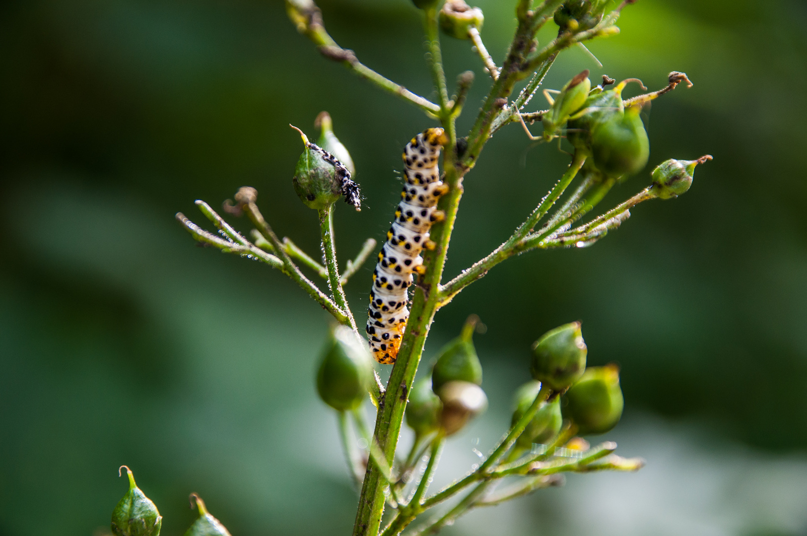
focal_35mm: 105
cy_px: 268
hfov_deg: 19.5
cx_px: 404
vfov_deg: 13.0
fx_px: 2351
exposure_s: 1/80
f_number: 4
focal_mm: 70
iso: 400
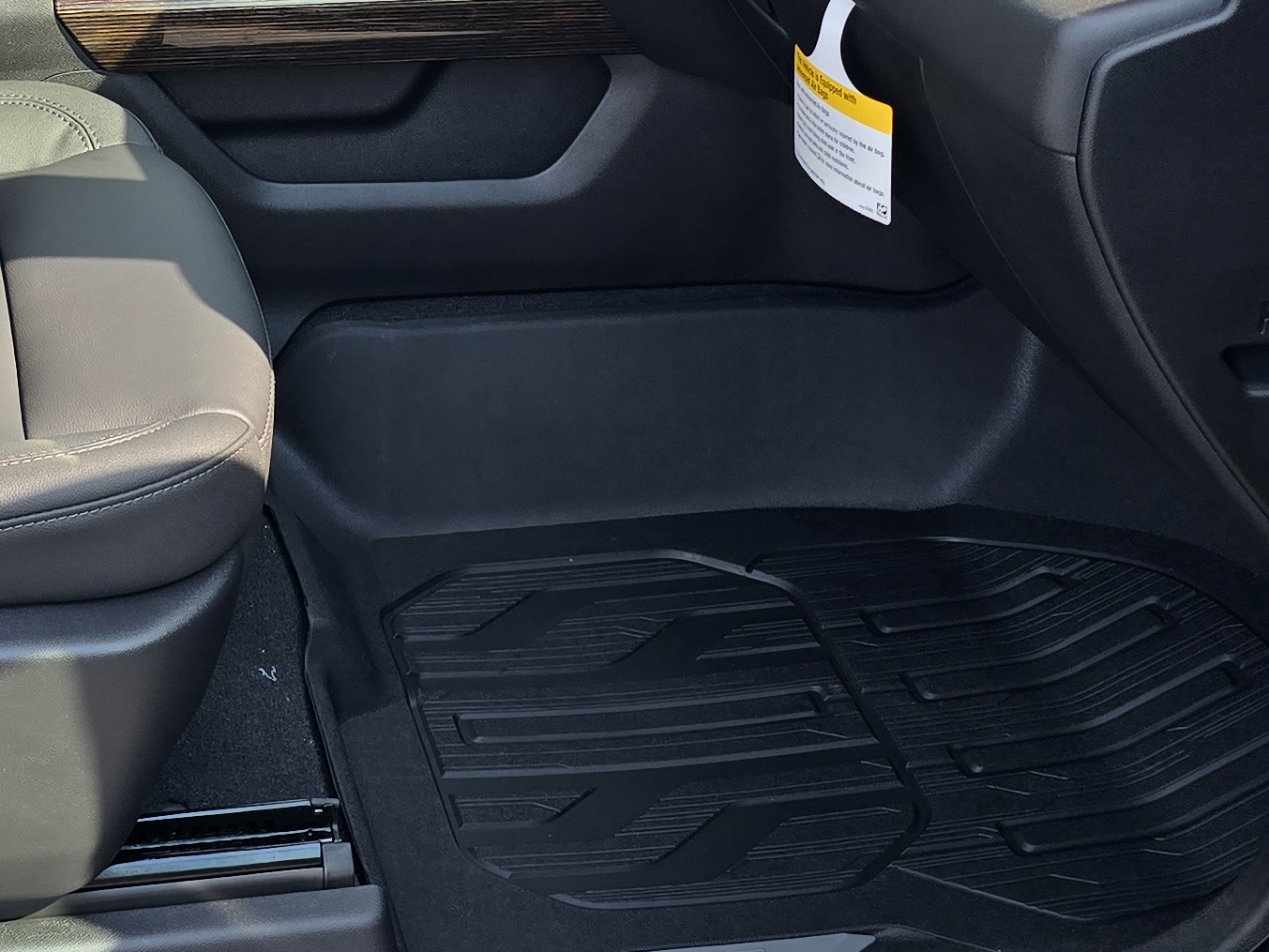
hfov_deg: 27.8
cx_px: 207
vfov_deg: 20.4
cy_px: -147
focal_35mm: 68
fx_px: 2493
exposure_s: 1/266
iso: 12
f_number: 1.7
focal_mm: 6.3
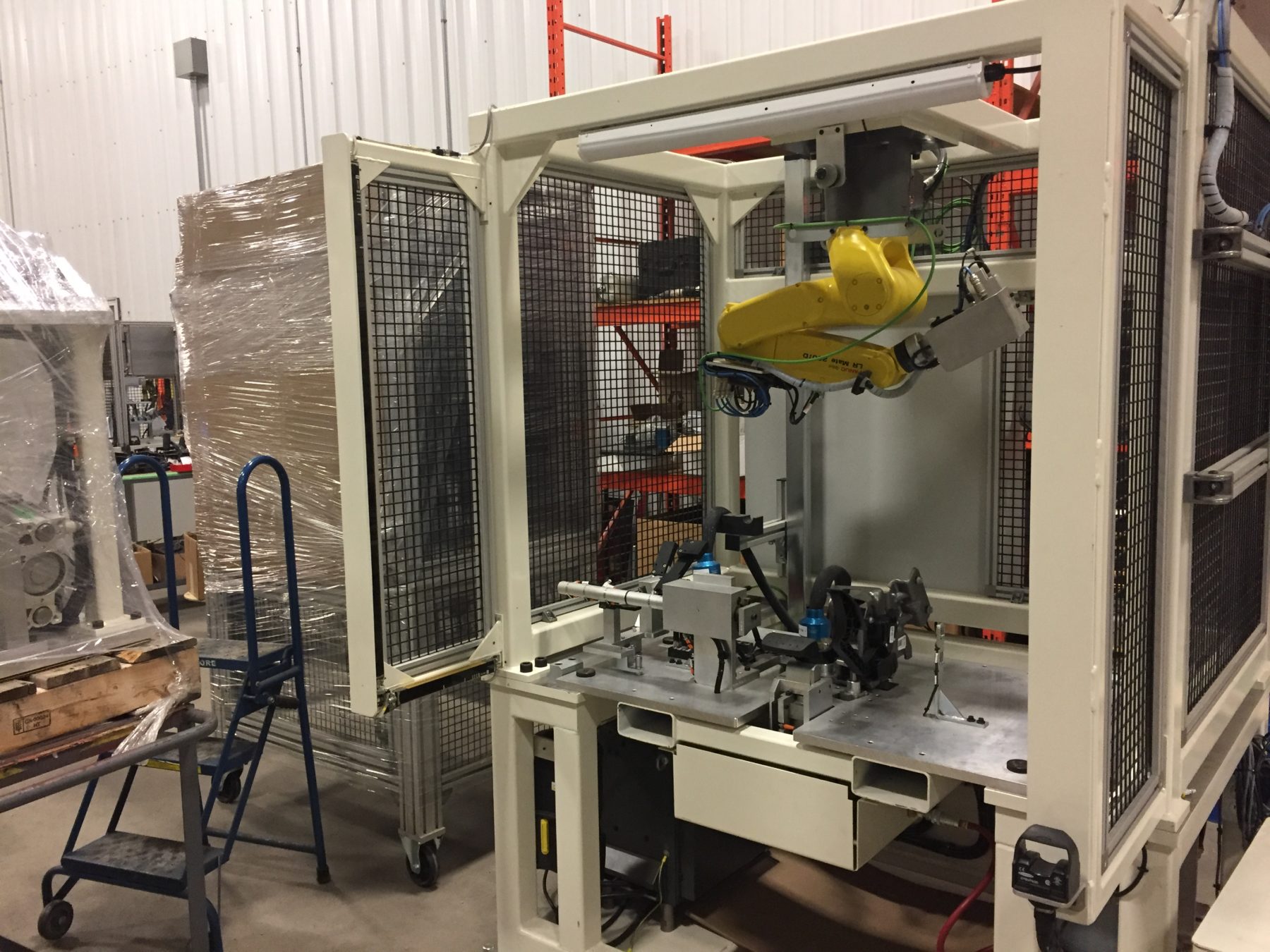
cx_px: 635
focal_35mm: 29
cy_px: 476
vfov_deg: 48.2
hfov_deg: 61.7
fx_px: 1064
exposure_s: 1/30
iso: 160
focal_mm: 4.15
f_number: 2.2
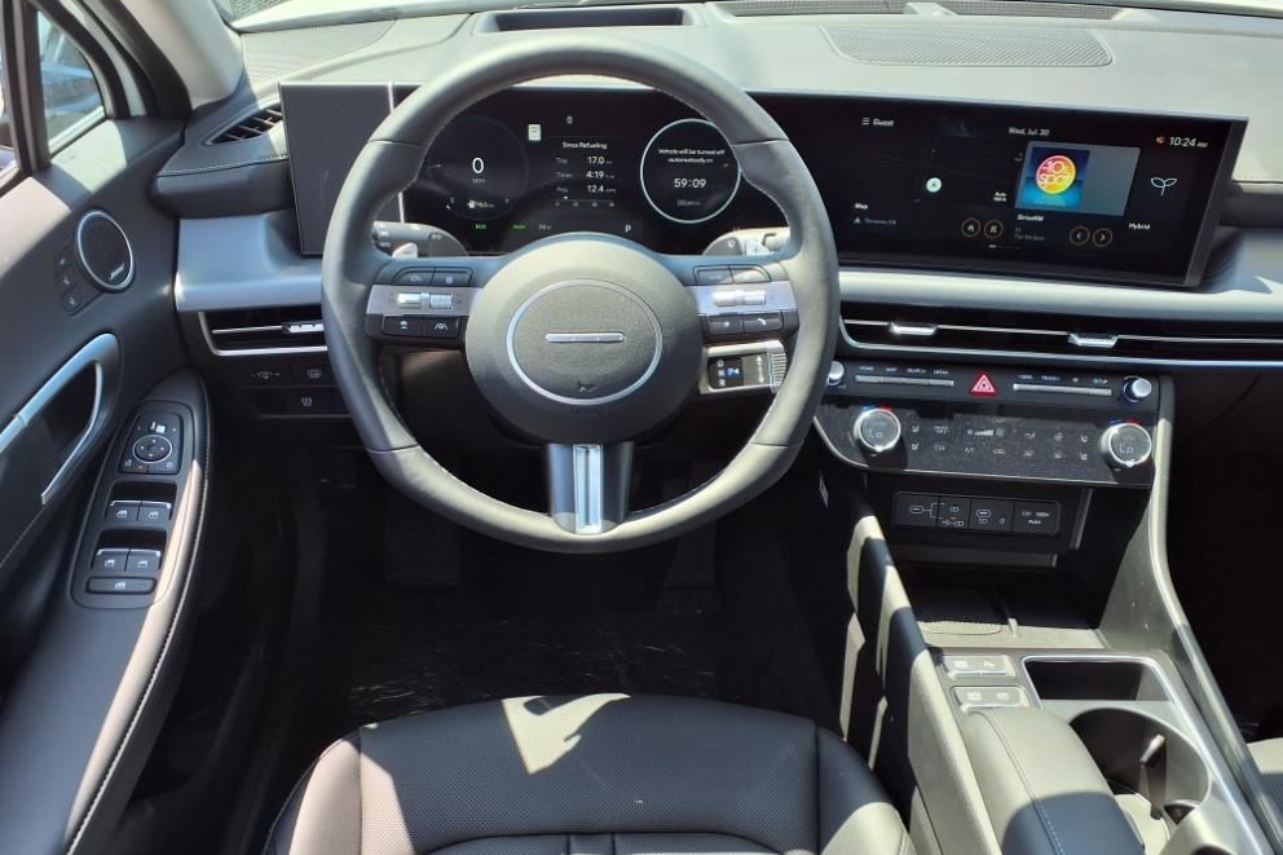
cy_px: 489
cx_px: 632
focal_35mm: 29
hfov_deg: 63.7
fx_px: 1033
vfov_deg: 44.8
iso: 40
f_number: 1.9
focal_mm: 3.58
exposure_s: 1/185
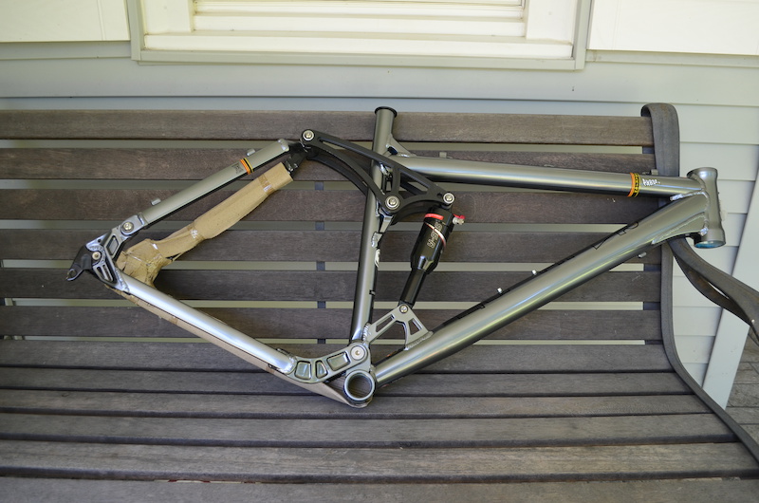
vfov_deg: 43.4
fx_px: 631
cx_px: 380
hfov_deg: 62.0
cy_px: 252
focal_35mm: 30
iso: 400
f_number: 5
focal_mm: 20
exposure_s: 1/100
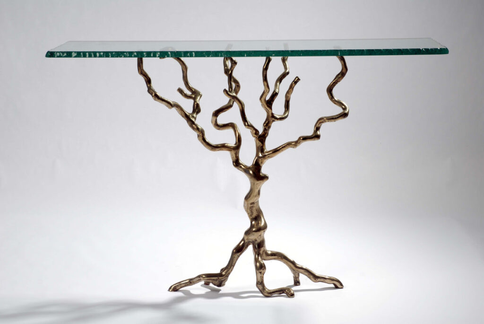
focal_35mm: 78
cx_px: 242
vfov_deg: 17.5
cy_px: 162
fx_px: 1050
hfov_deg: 26.0
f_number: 11
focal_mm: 52
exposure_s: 1/250
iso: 100
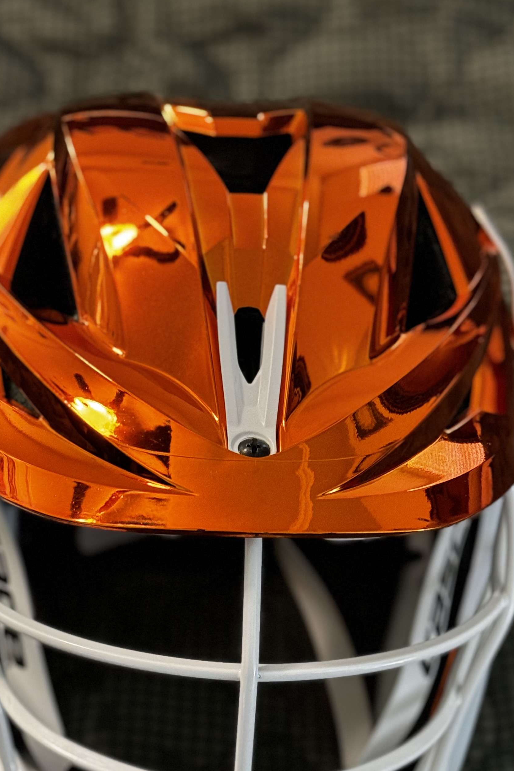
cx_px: 216
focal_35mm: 80
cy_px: 556
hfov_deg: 17.1
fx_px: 1713
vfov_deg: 25.1
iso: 500
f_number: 1.78
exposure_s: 1/40
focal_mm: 6.86
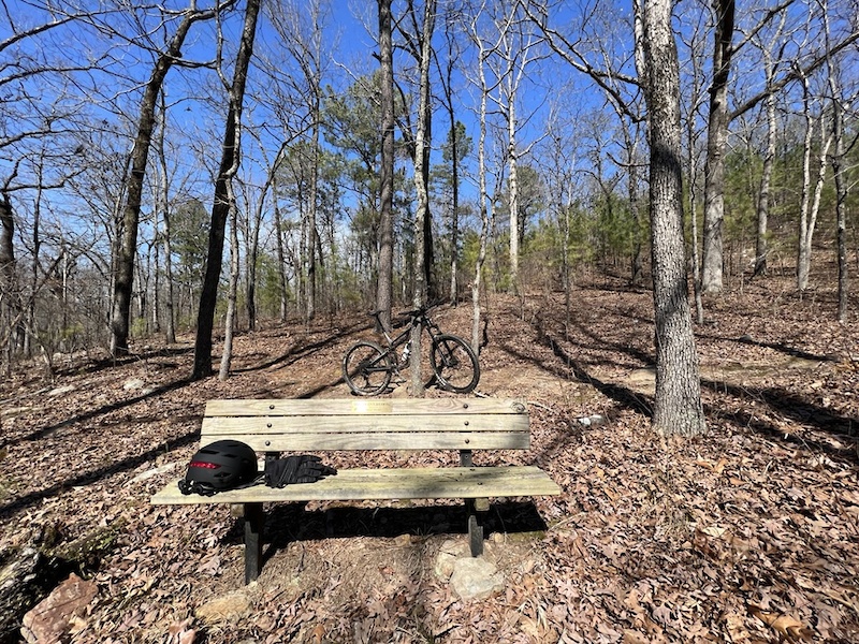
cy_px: 322
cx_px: 430
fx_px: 323
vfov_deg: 89.9
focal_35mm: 13
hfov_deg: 106.2
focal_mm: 1.57
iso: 32
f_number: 1.8
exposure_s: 1/1119
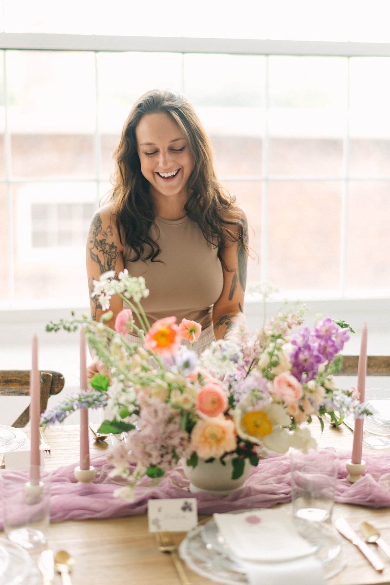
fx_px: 942
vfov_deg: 34.5
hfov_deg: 23.4
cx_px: 195
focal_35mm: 58
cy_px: 292
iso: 160
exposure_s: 1/250
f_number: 1.6
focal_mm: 58
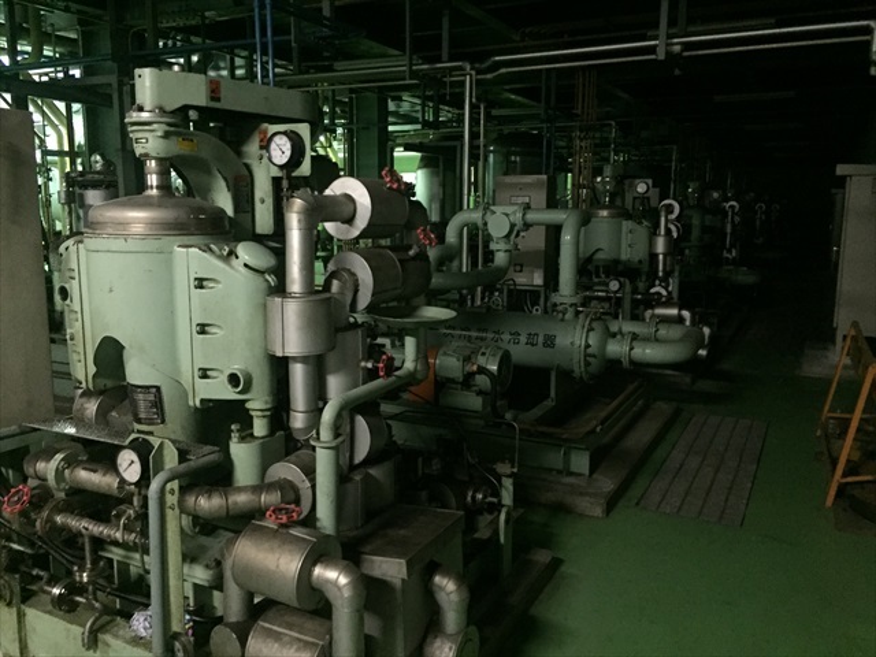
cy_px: 328
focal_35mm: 29
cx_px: 438
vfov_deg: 48.2
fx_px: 734
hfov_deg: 61.7
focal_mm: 4.15
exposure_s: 1/17
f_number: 2.2
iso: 640
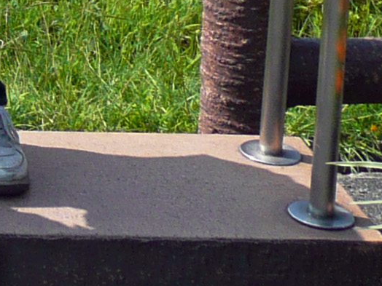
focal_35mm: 164
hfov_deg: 10.9
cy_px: -376
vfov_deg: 8.4
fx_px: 1810
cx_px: -412
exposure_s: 1/800
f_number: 3.3
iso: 100
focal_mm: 4.6
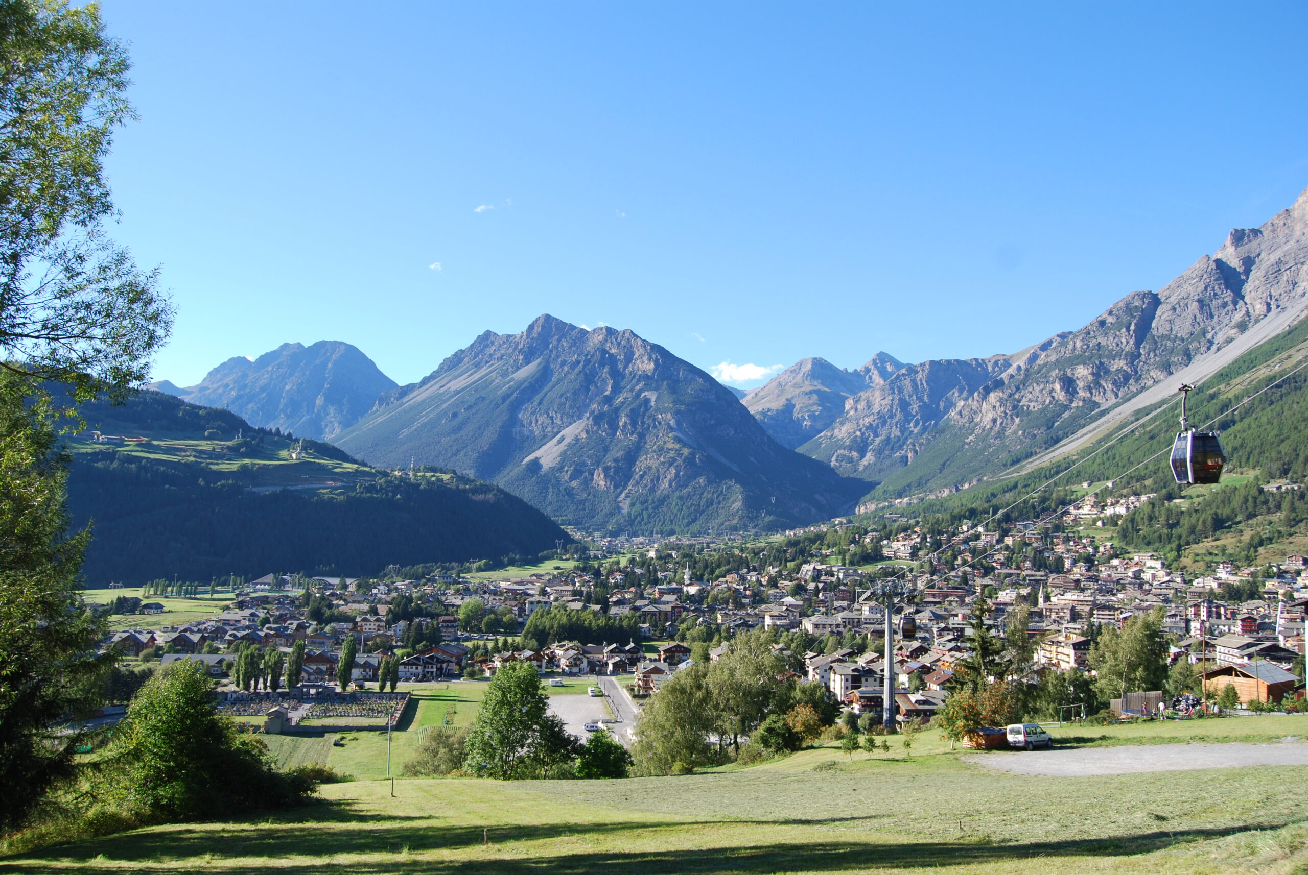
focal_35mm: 27
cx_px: 654
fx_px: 982
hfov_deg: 67.3
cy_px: 438
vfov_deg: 48.1
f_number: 6.3
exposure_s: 1/160
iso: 100
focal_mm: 18
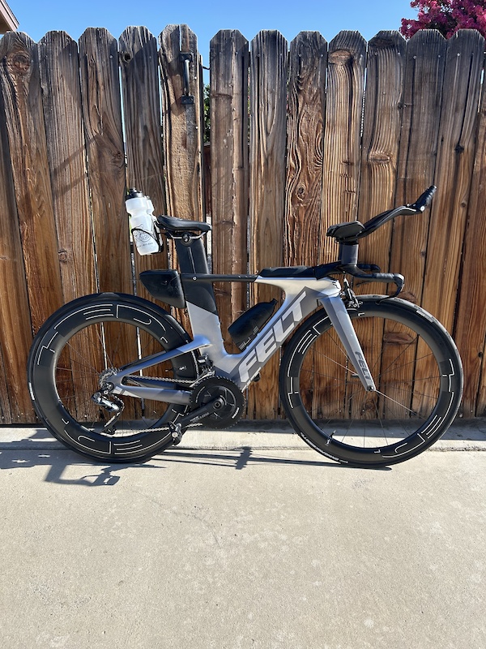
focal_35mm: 26
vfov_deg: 67.3
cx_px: 243
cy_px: 324
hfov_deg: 53.1
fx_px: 487
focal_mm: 5.7
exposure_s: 1/2353
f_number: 1.5
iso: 50
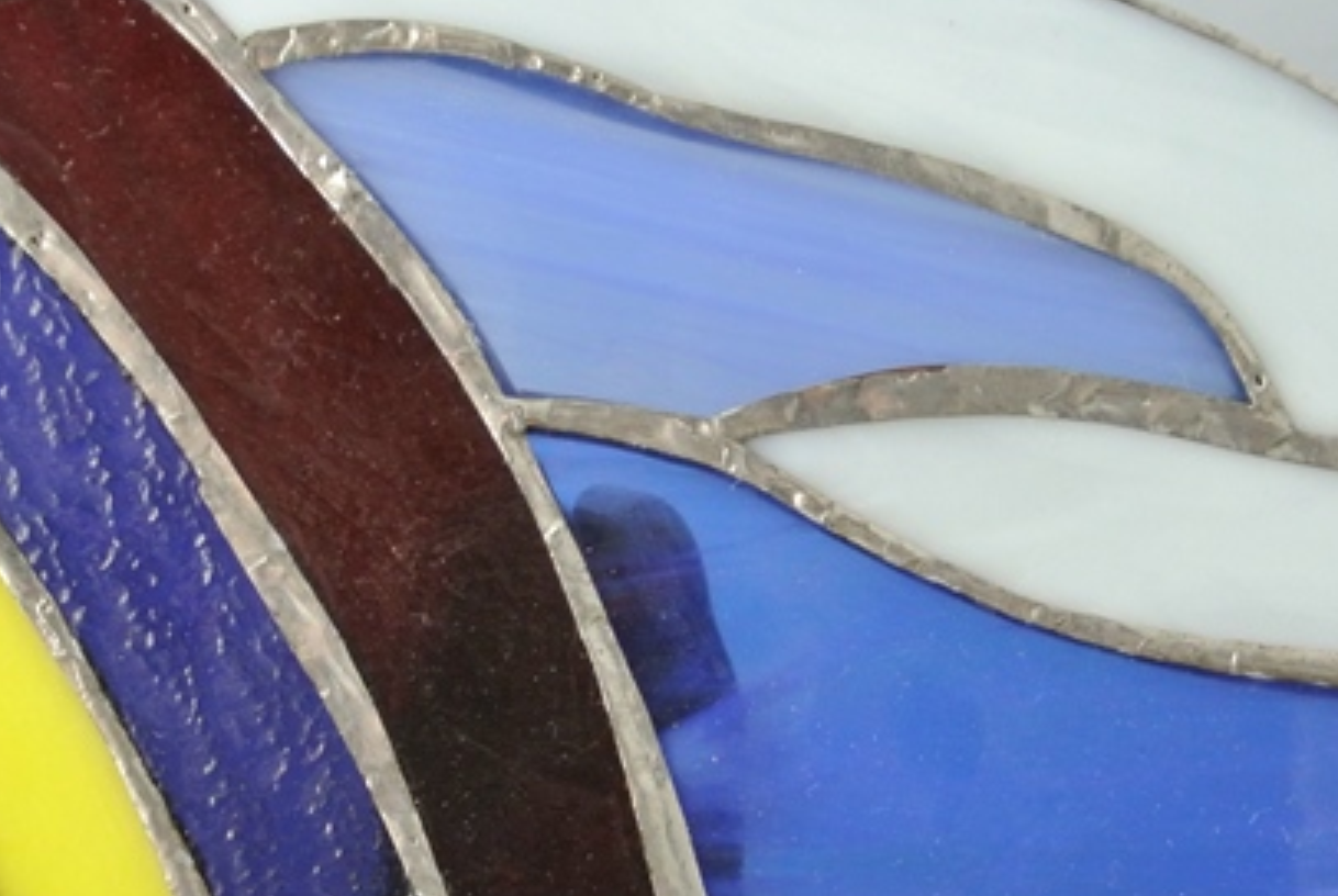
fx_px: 3573
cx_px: 593
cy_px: 934
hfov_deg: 21.2
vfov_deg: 14.0
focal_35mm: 96
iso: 500
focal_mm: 14.5
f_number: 4
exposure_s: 1/60
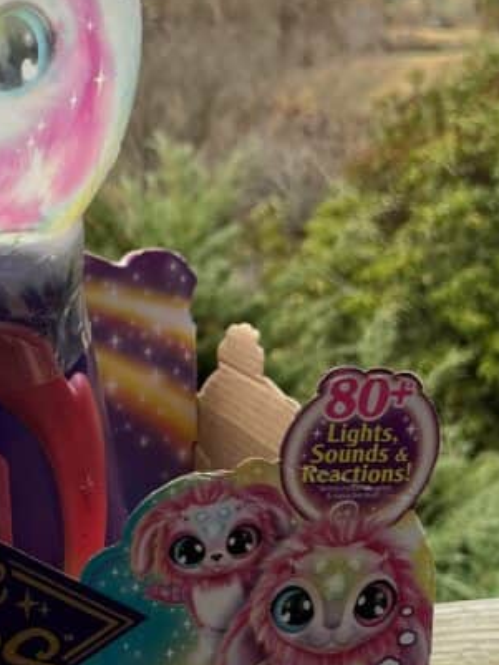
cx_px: -113
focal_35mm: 70
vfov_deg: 27.6
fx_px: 1345
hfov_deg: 19.7
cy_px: 222
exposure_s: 1/957
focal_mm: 5.7
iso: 50
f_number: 1.5
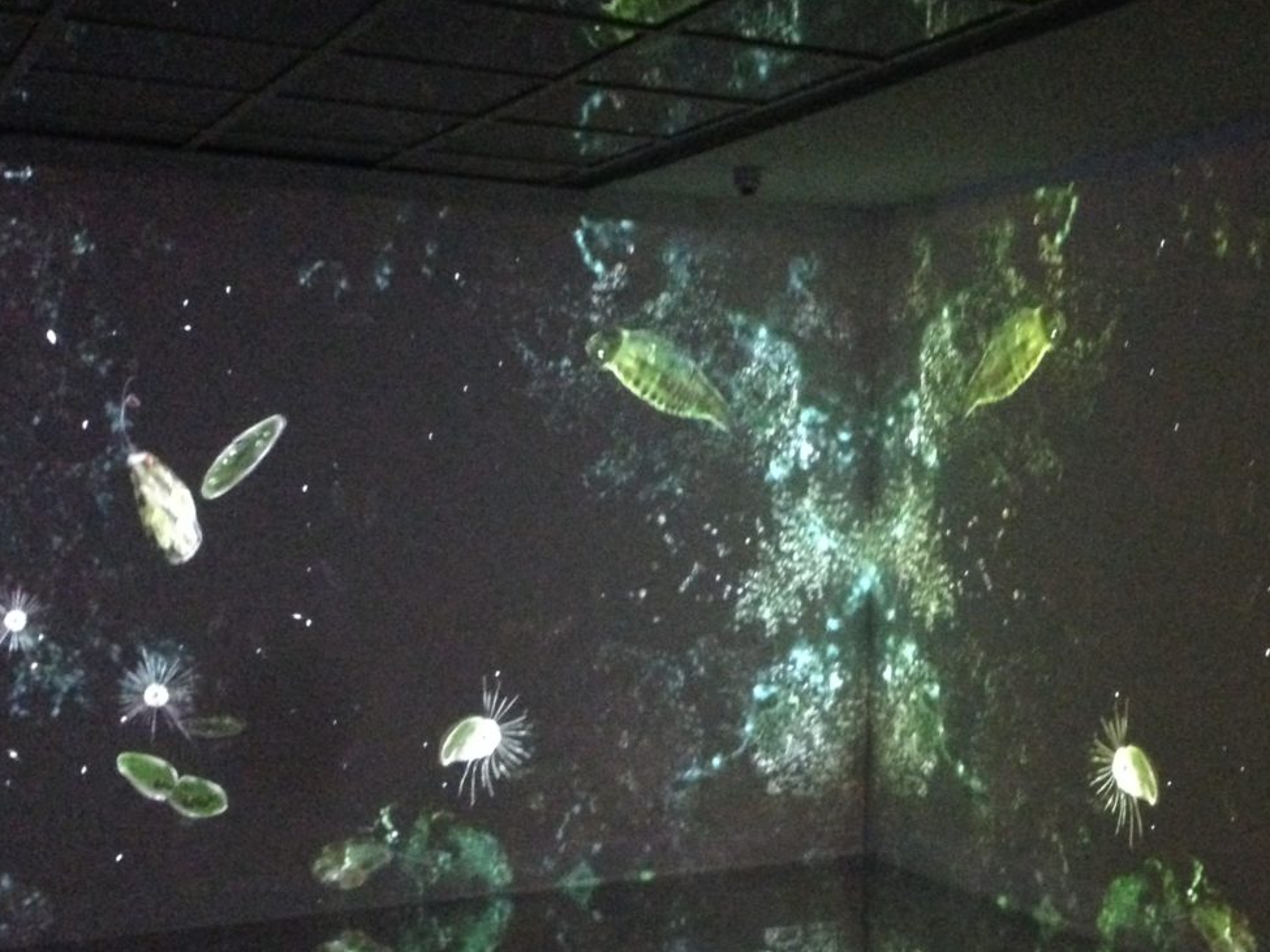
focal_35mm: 52
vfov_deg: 27.7
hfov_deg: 36.6
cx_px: 802
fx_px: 1908
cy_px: 684
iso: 800
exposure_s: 1/15
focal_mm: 4.12
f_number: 2.4
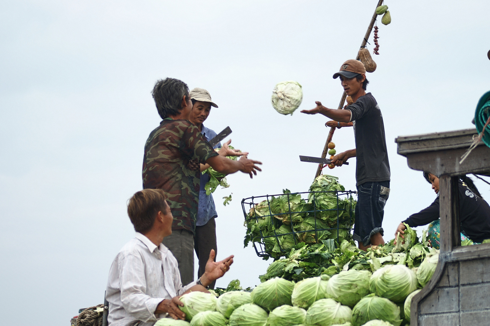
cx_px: 245
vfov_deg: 13.0
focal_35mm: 105
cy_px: 163
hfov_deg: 19.5
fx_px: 1428
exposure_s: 1/320
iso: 100
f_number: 6.3
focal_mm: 70
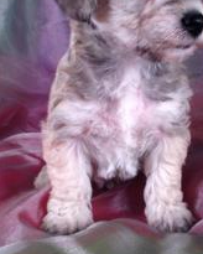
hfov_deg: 24.2
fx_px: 473
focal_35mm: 63
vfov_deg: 30.0
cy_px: 118
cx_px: 104
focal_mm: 4.12
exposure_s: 1/40
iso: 64
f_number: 2.4
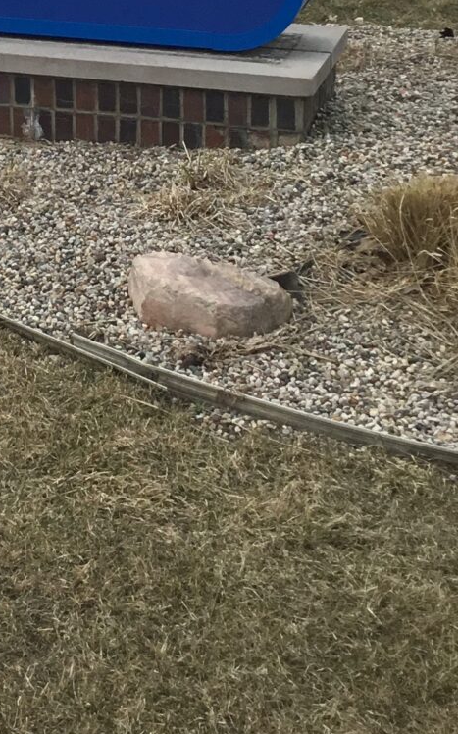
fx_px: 1799
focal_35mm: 90
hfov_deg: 14.0
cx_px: -107
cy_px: -57
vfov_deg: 21.9
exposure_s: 1/1431
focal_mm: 3.3
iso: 25
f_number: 2.4
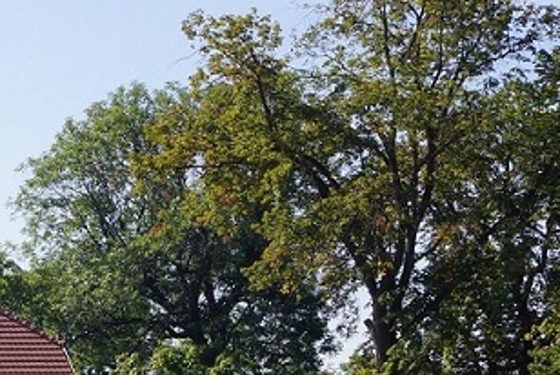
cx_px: -121
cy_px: 442
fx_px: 1728
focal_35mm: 111
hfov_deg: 17.5
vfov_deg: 12.1
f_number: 13
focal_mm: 24
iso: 100
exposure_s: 1/125
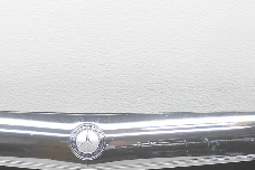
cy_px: 188
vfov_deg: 17.3
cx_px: 83
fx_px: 538
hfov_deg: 26.5
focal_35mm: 76
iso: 80
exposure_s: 1/30
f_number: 3.5
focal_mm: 4.6
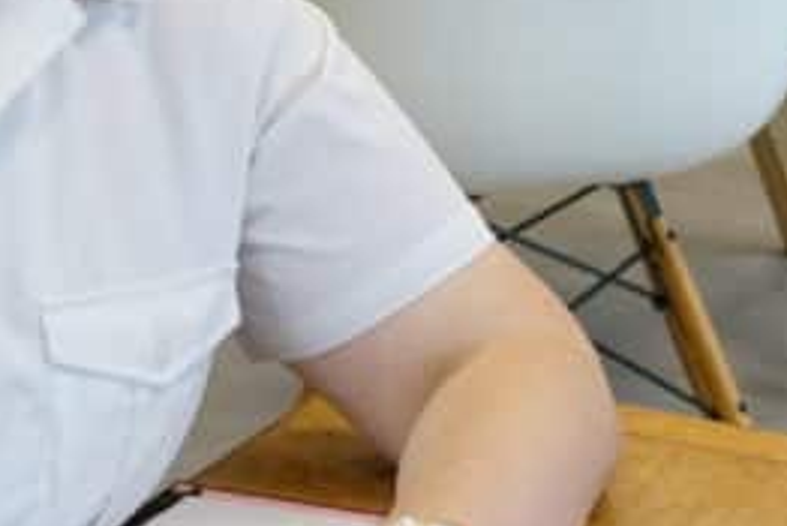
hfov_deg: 11.6
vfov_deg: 7.8
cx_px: 760
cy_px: -20
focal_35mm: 176
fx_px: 3850
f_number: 4
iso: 1250
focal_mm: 30
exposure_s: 1/160
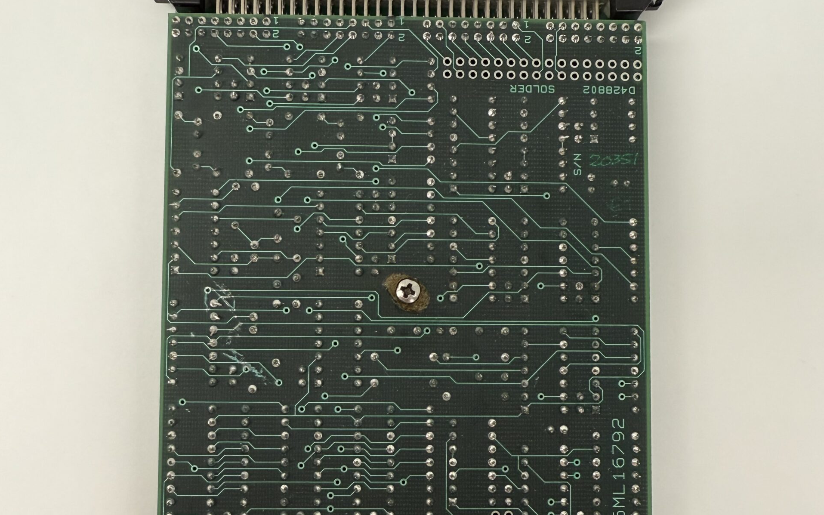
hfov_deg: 56.7
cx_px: 412
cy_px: 370
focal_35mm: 34
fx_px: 764
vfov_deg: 36.6
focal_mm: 2.22
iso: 160
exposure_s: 1/120
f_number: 2.2
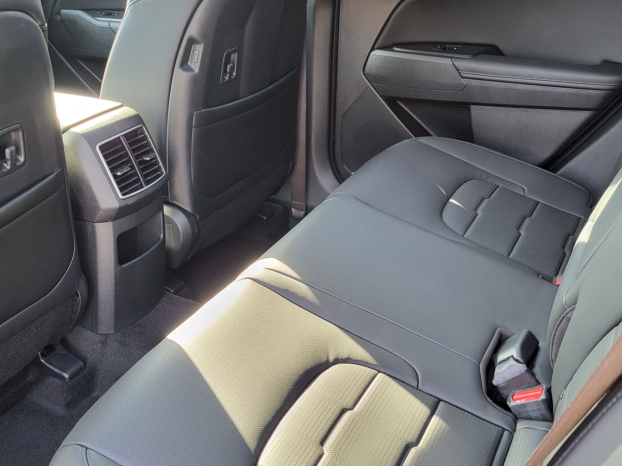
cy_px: 299
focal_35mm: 38
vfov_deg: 37.4
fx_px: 683
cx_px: 306
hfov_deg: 49.0
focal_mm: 5.4
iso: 200
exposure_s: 1/120
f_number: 1.8
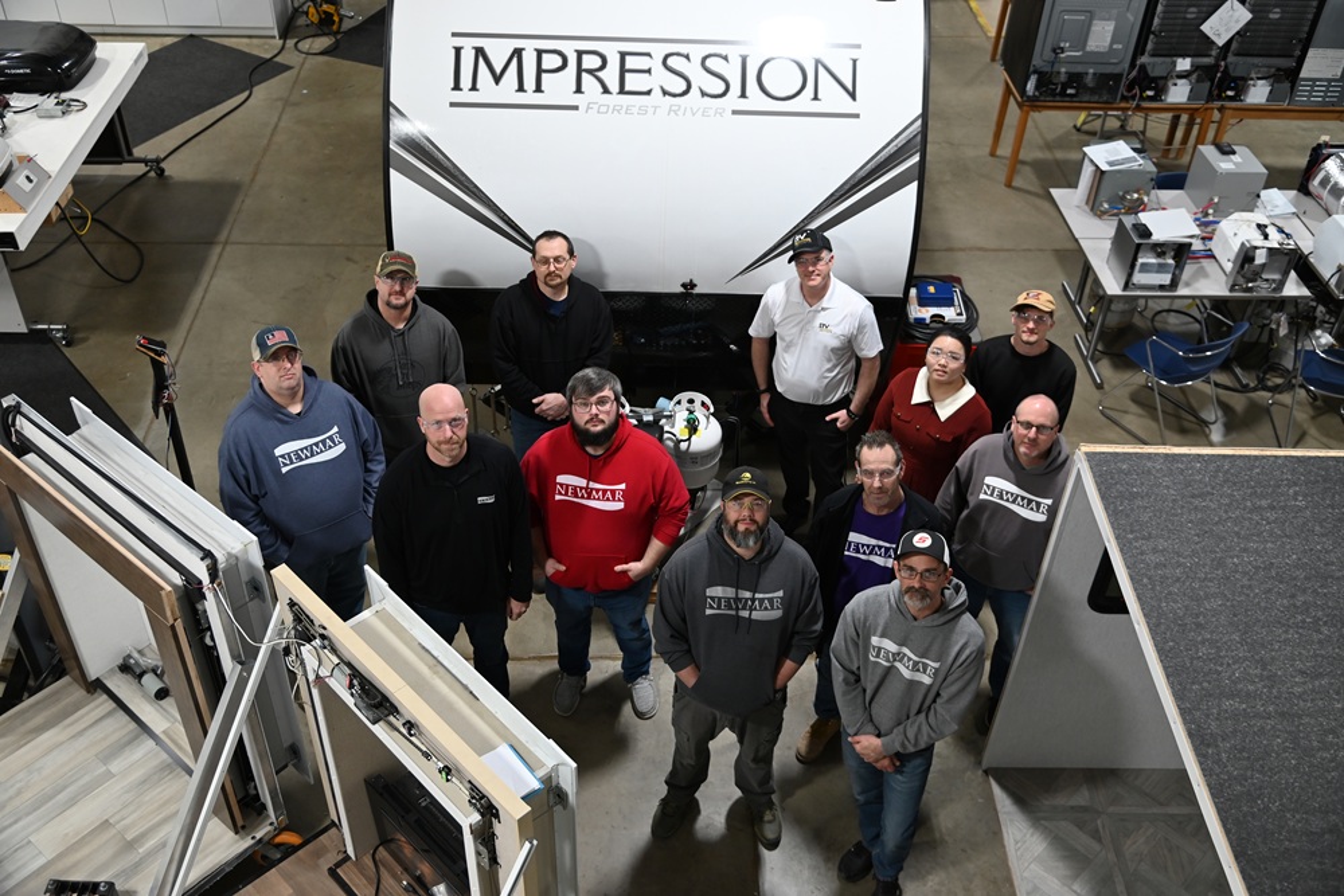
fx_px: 1269
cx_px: 672
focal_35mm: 34
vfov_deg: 38.9
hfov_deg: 55.8
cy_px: 448
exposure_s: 1/125
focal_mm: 34
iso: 1000
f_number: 4
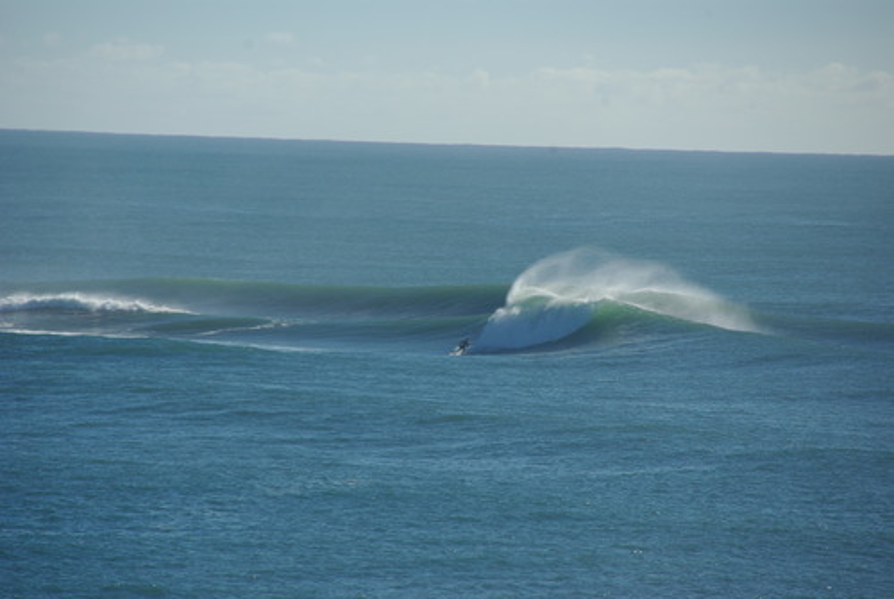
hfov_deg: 5.5
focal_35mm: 375
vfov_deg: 3.7
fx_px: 9326
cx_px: 447
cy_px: 300
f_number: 8
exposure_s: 1/400
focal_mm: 250
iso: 100
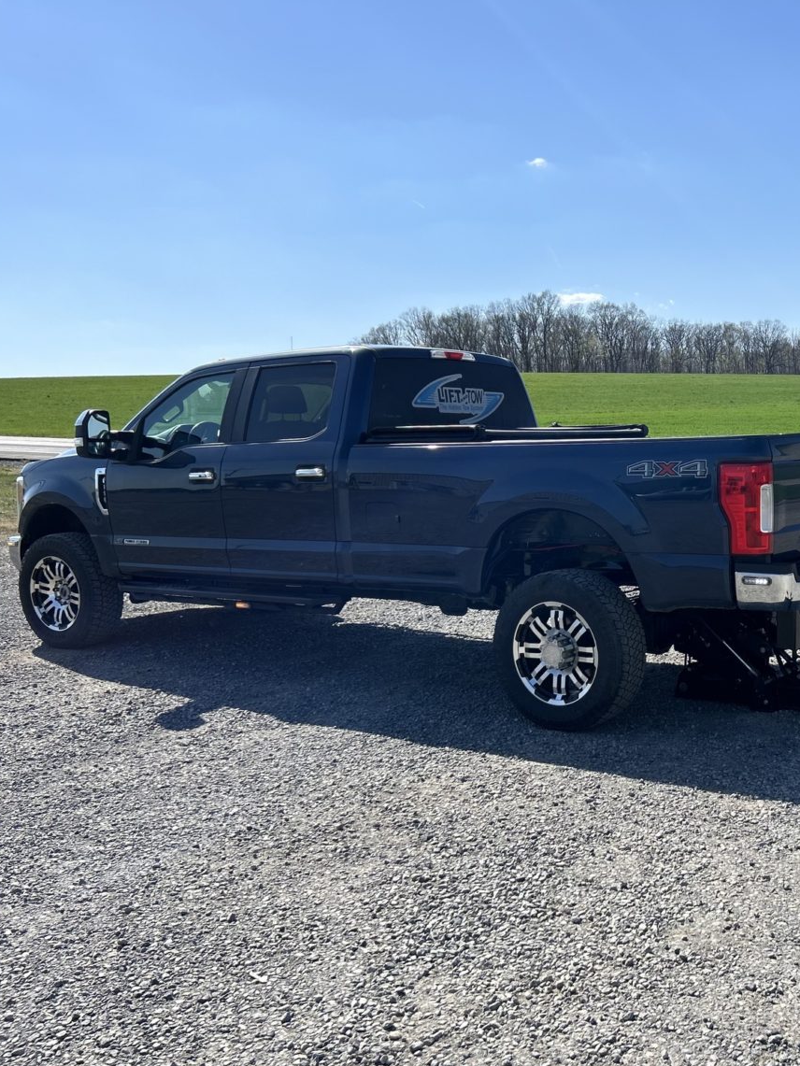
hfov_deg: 39.1
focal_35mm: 35
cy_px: 531
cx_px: 645
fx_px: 1078
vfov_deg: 52.6
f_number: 1.5
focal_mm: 5.7
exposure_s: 1/5587
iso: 50
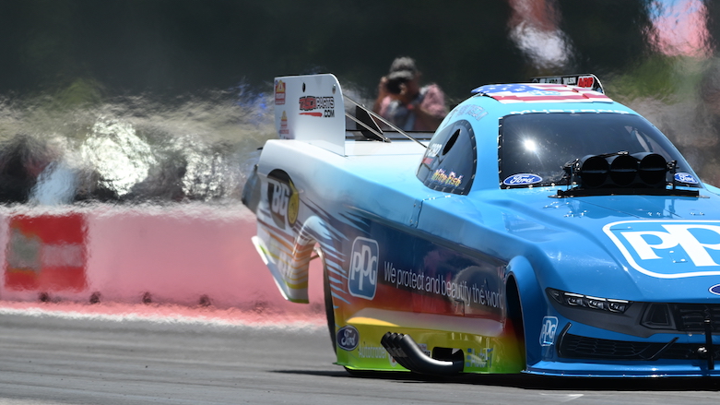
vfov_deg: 2.5
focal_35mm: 483
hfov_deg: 4.5
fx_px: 9220
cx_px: 506
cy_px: 152
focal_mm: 300
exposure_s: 1/1600
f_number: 5.6
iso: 200
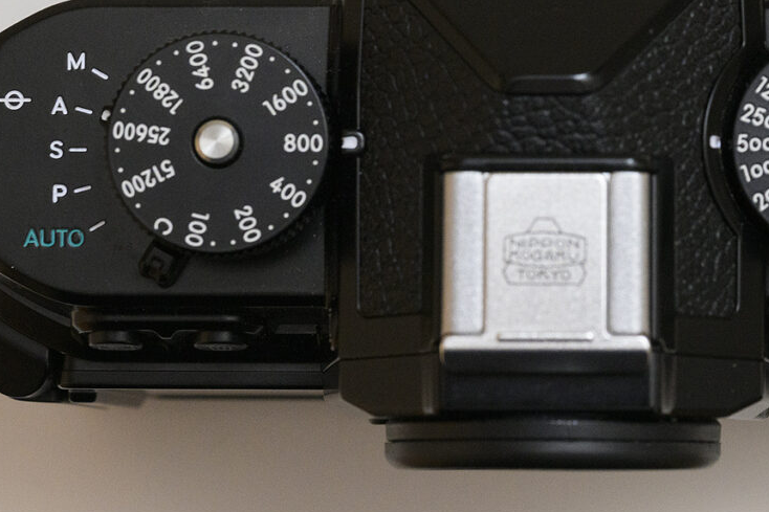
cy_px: -1
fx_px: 2904
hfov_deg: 14.9
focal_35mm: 136
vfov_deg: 10.0
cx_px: 665
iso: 800
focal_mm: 65
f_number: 8
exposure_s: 1/40
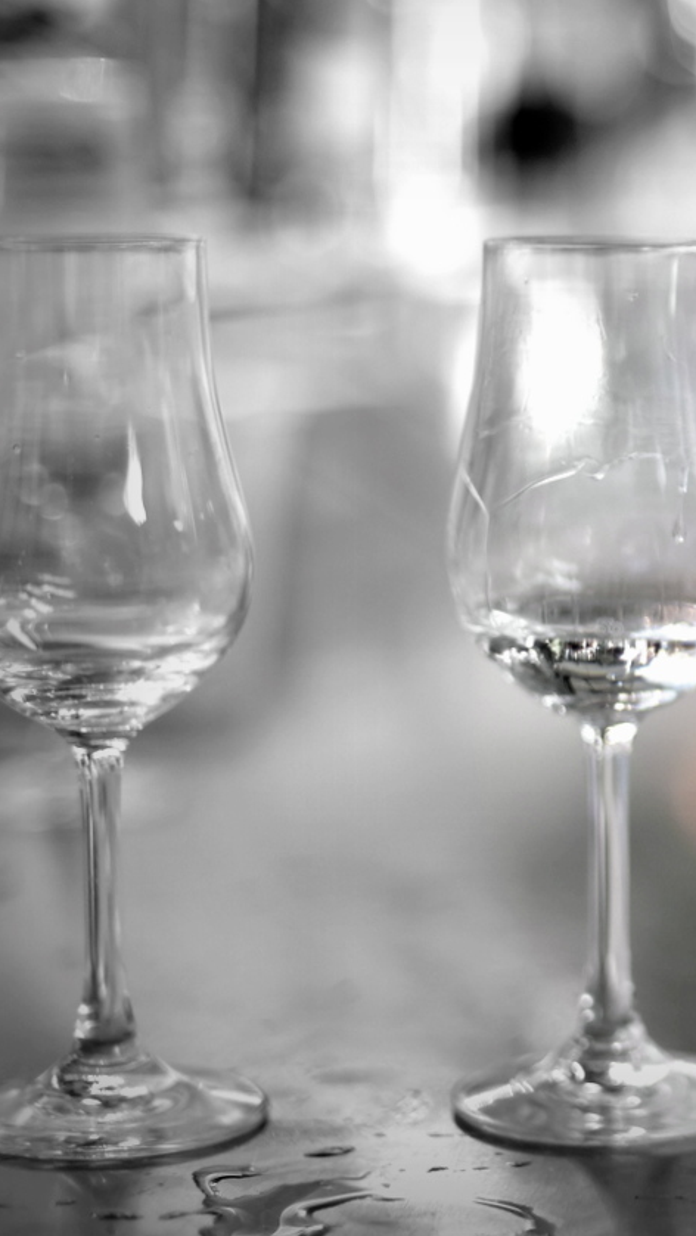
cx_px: 1065
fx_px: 3278
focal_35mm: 100
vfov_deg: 21.3
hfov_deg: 11.6
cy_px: 496
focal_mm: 50
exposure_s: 1/1000
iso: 400
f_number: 1.6
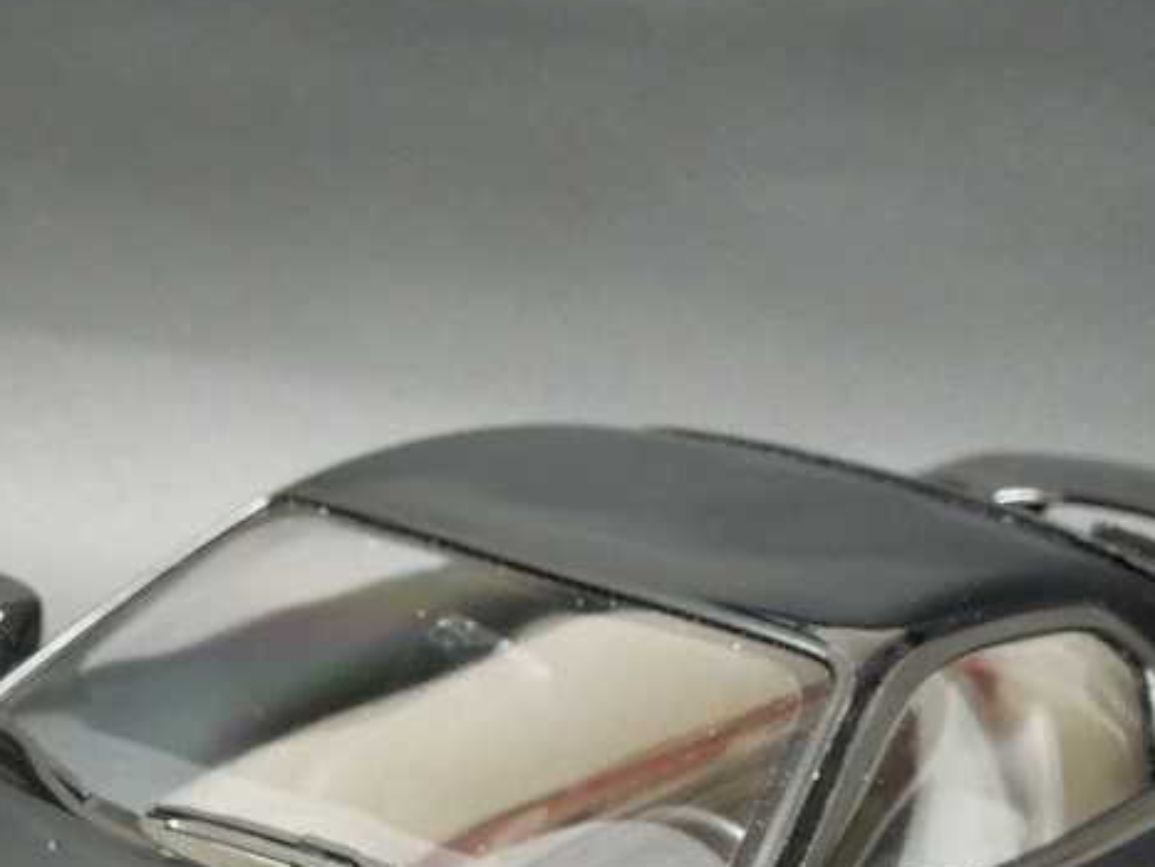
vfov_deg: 10.5
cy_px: 1043
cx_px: 330
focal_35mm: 139
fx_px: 4640
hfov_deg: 14.1
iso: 640
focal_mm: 9.8
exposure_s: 1/13
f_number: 4.2
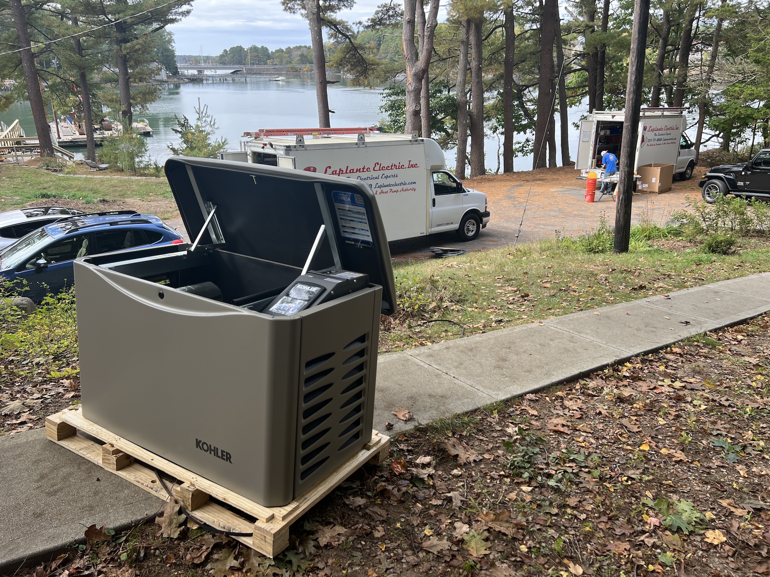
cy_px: 288
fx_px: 578
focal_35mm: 26
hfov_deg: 67.3
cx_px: 385
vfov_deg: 53.1
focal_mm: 5.7
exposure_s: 1/523
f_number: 1.5
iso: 50
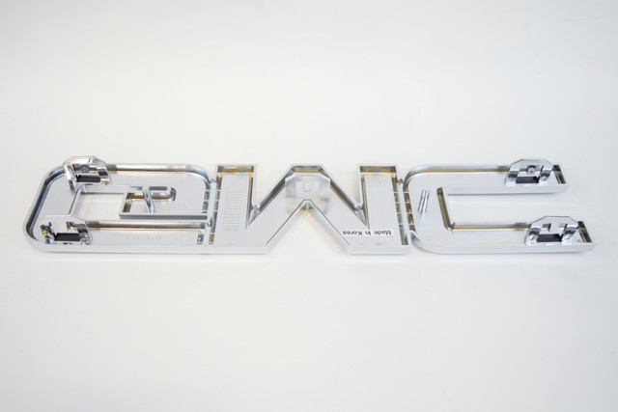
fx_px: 644
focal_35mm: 38
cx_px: 309
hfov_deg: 51.3
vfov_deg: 35.5
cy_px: 206
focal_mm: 25
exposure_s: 1/60
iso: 640
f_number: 4
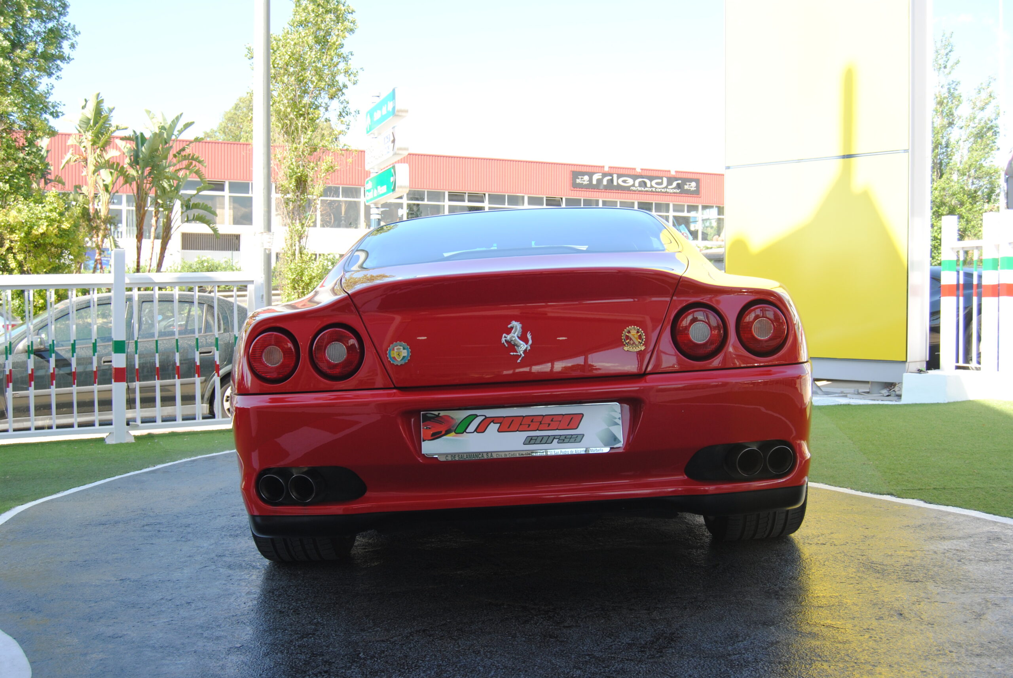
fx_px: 1014
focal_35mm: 36
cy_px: 339
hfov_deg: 53.1
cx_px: 506
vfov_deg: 37.0
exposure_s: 1/125
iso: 125
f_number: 5.6
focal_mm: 24
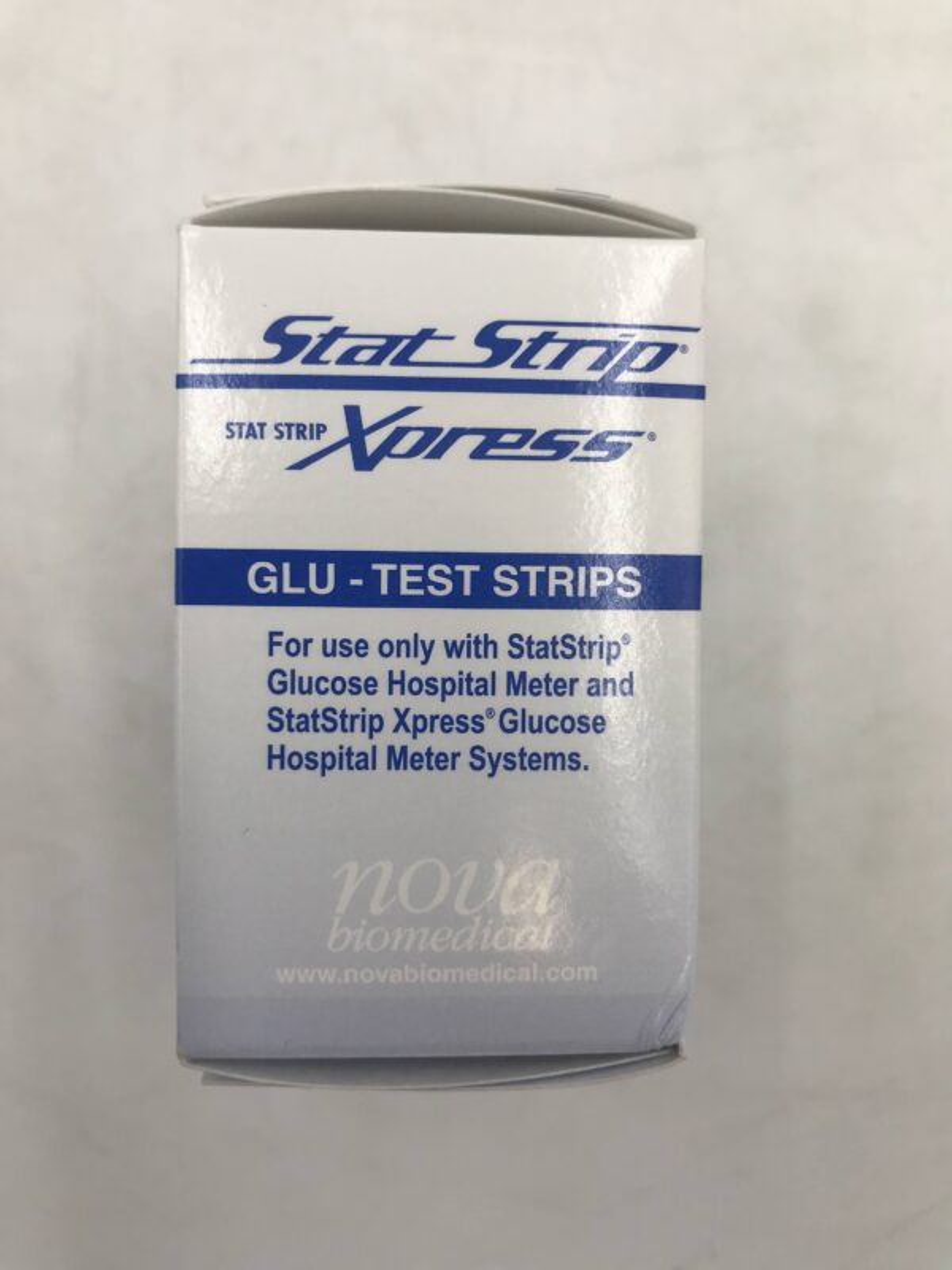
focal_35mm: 28
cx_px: 476
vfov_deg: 63.4
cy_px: 635
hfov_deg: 49.7
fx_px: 1027
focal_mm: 3.99
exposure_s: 1/204
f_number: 1.8
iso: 20
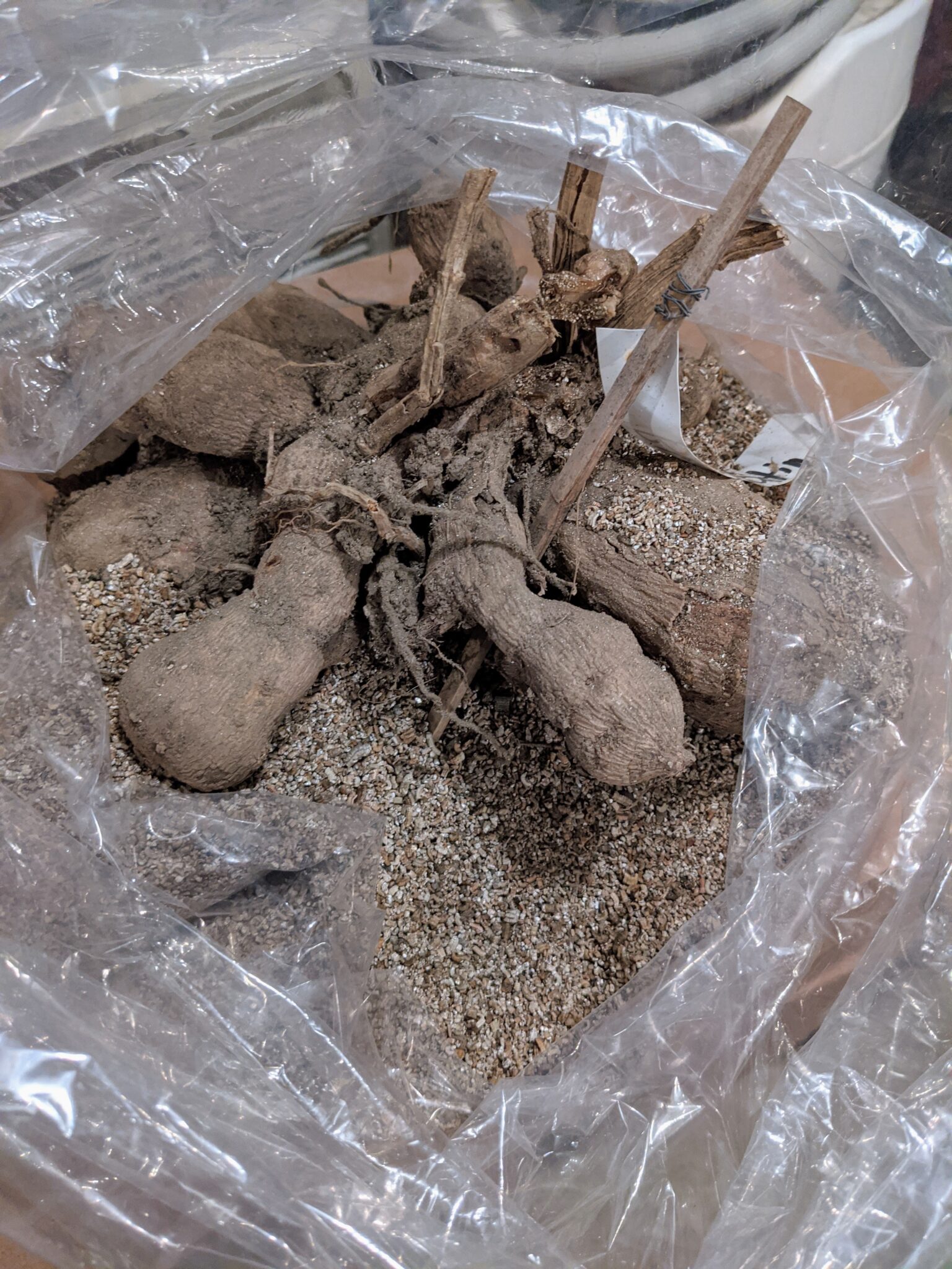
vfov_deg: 65.3
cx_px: 476
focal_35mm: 27
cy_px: 634
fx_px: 990
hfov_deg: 51.4
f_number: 1.73
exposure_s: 1/24
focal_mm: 4.38
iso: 445
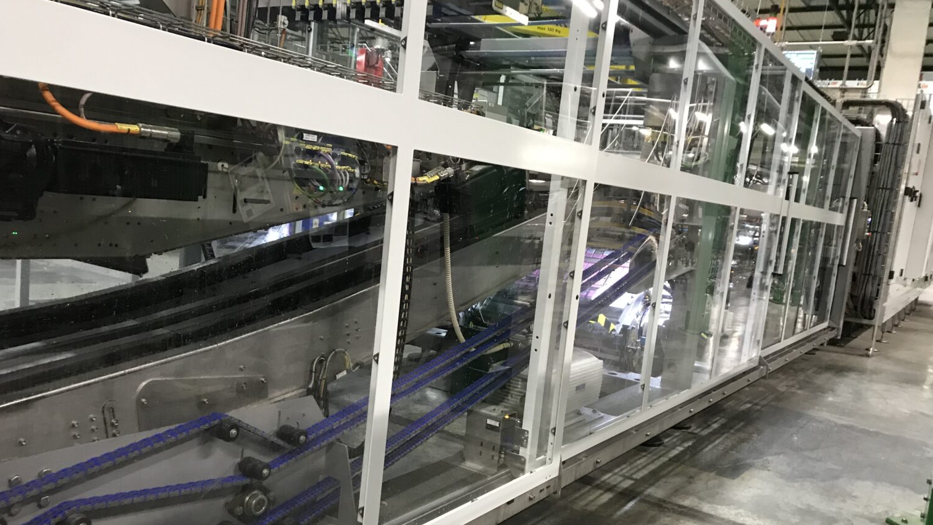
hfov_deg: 62.6
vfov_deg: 37.6
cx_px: 471
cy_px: 322
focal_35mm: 31
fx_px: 767
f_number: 1.8
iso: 100
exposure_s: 1/11
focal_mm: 3.99
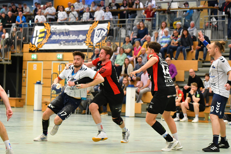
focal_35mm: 127
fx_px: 815
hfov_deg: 16.1
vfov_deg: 10.8
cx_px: 97
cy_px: 63
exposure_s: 1/500
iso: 3200
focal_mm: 70
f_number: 2.8
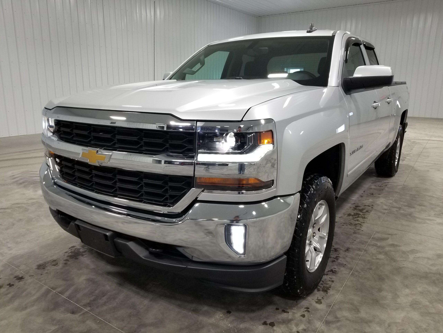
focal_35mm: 26
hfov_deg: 67.3
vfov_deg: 53.1
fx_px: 333
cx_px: 222
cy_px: 166
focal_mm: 4.25
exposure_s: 1/60
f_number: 1.7
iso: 80
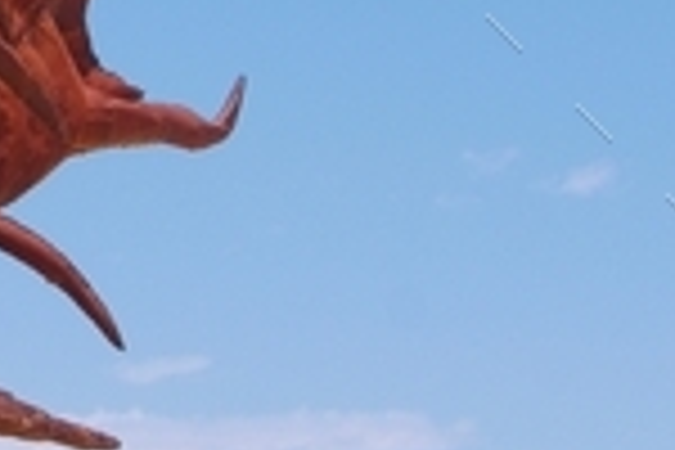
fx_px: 6637
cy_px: -29
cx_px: -464
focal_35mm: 354
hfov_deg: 5.7
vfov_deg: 3.9
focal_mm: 60
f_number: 9
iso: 100
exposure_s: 1/200
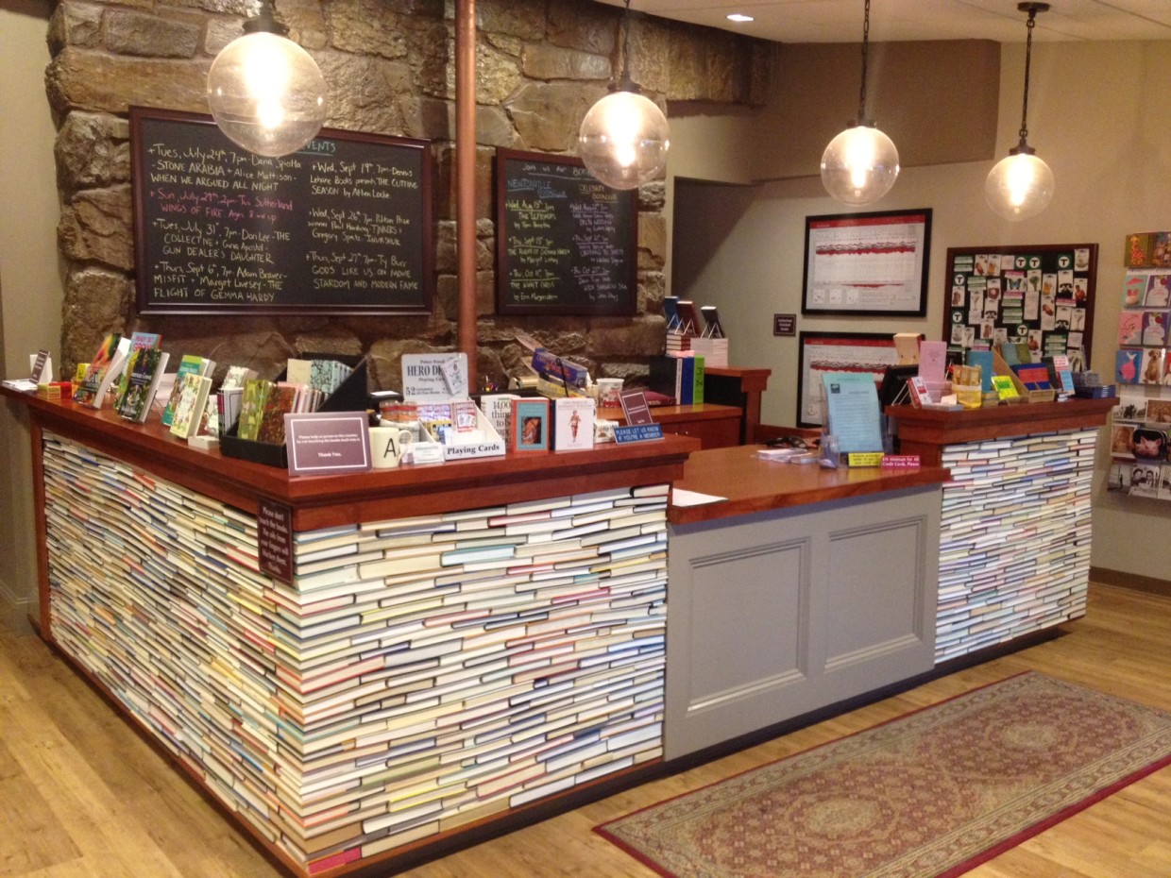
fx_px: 1184
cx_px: 586
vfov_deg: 40.7
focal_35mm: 35
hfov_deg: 52.6
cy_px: 439
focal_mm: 4.28
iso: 320
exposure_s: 1/20
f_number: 2.4
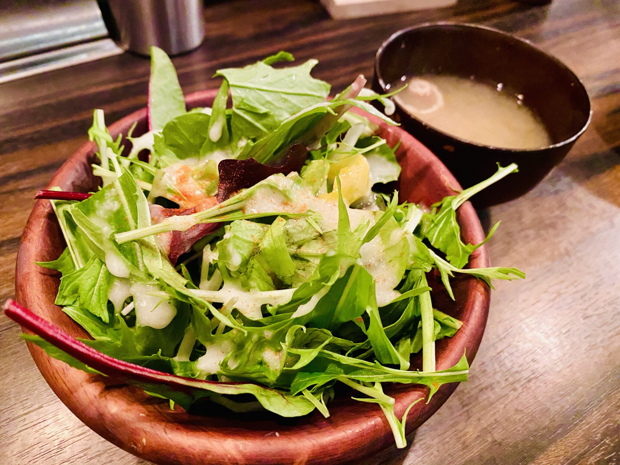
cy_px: 232
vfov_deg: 53.1
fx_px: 466
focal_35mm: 26
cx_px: 310
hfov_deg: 67.3
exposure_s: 1/30
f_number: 1.8
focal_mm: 4.25
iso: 800
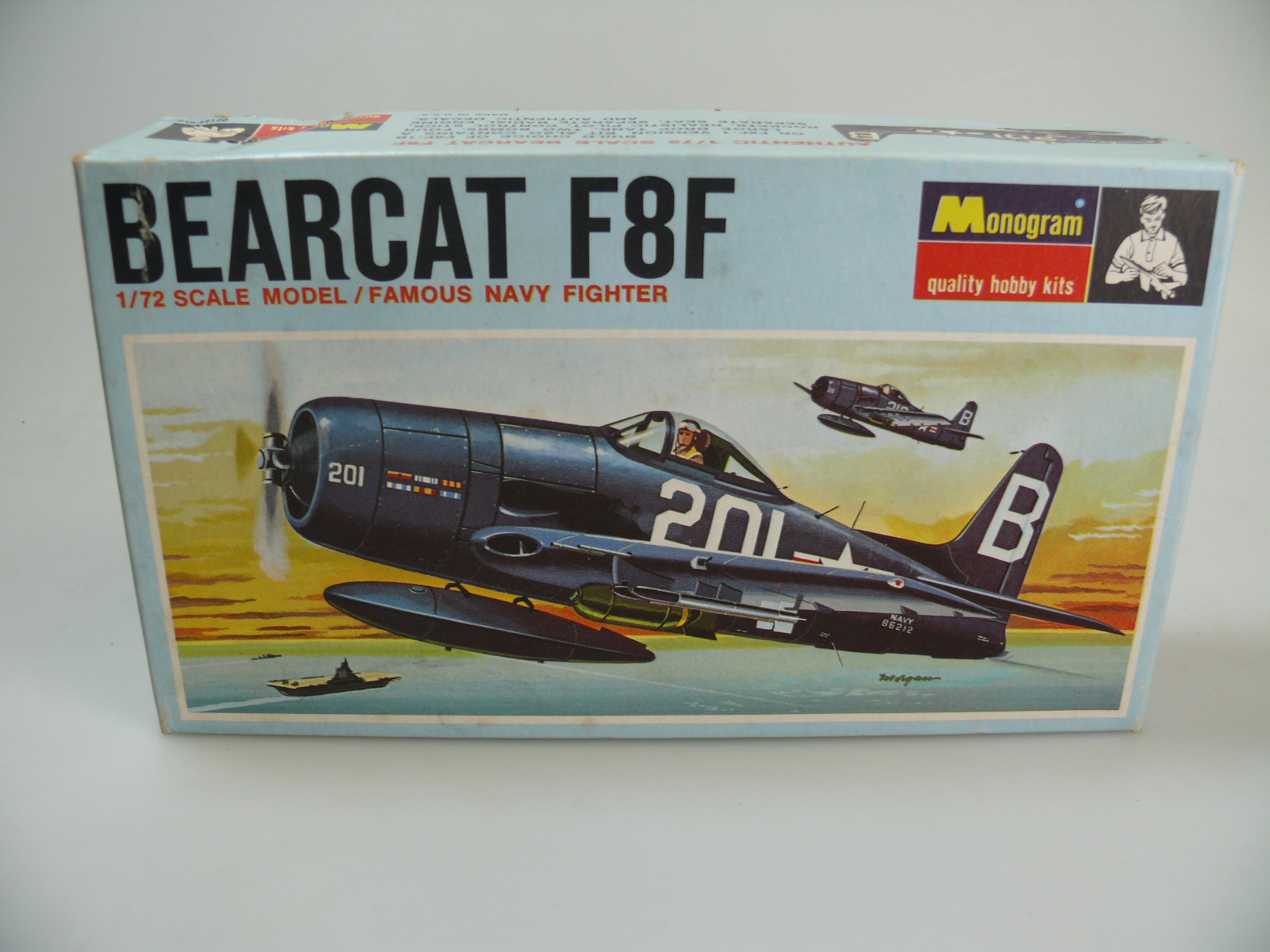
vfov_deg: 40.7
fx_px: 1284
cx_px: 635
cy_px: 476
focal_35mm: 35
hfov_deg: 52.6
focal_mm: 7.4
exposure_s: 1/100
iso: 100
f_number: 3.2
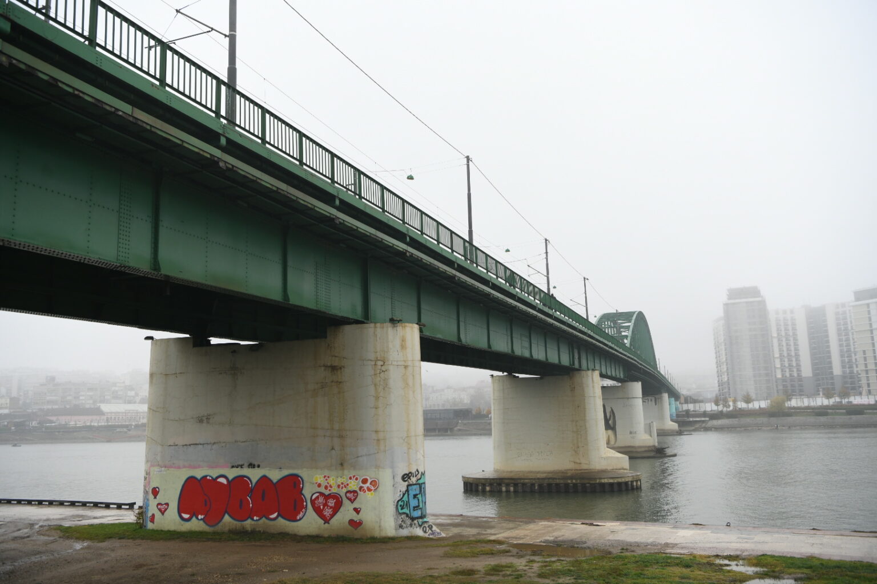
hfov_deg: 58.7
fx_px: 779
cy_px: 292
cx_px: 438
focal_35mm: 32
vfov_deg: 41.1
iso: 640
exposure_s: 1/640
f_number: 4
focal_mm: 32
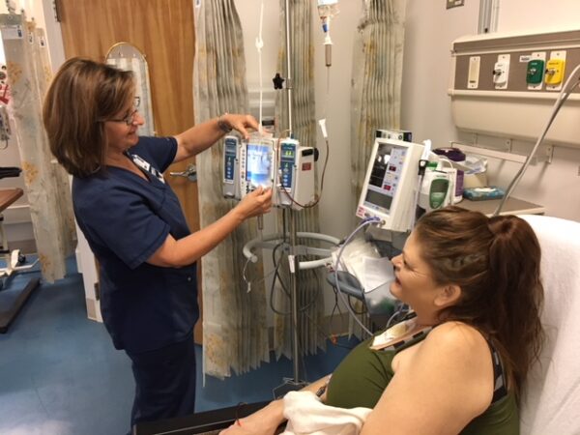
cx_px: 290
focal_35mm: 29
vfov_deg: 48.2
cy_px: 218
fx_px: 486
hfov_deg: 61.7
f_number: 2.2
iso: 125
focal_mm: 4.15
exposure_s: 1/30
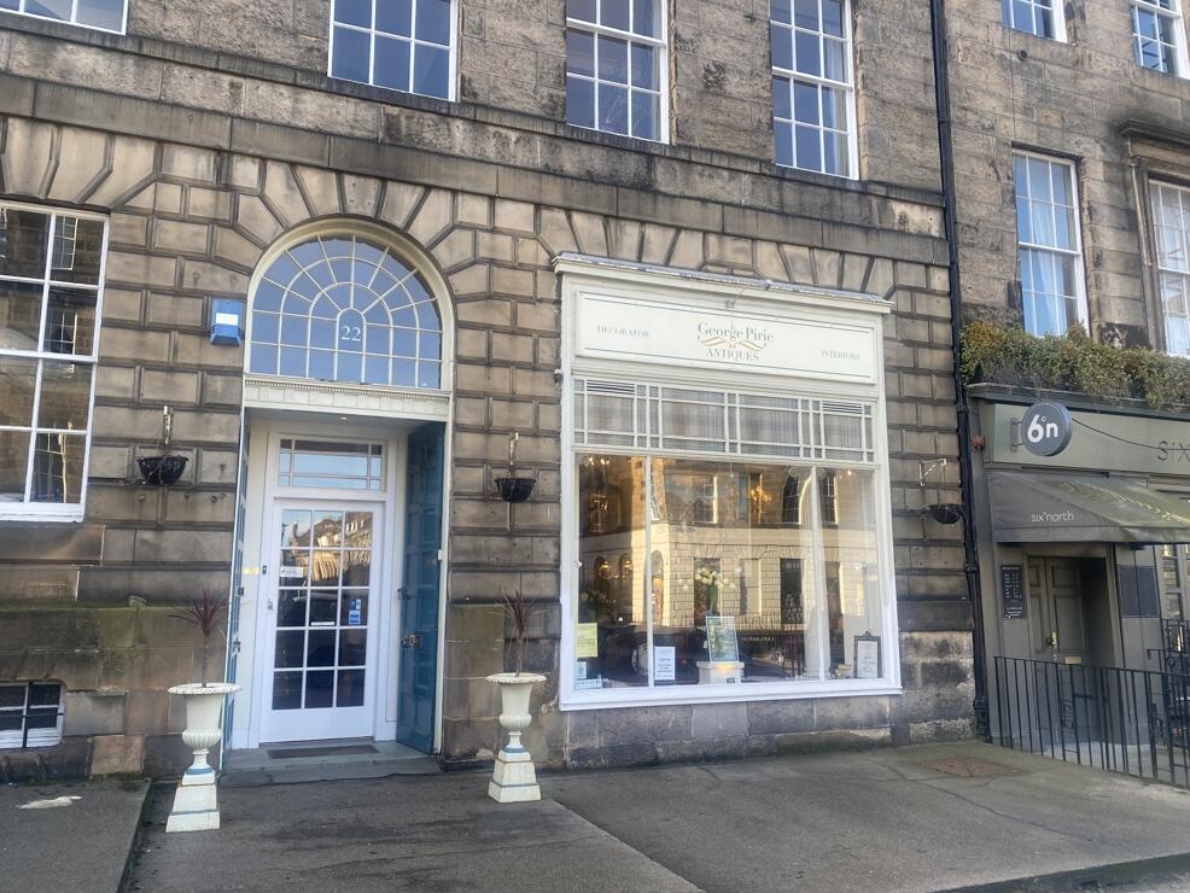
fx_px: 928
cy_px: 445
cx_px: 589
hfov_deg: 65.3
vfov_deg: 51.4
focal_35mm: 27
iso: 32
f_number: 1.8
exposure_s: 1/161
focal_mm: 4.25
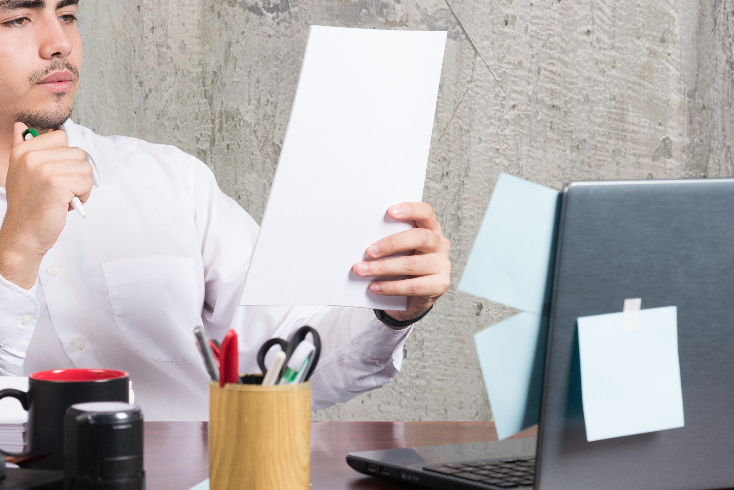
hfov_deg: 19.0
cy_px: 220
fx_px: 2182
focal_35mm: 107
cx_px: 245
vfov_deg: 12.8
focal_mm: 75
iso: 250
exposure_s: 1/100
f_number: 8
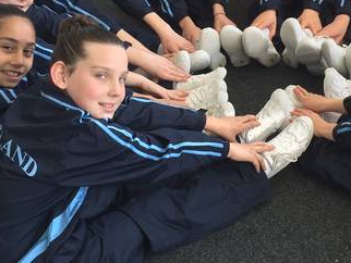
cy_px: 45
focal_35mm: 72
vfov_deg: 20.2
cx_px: 255
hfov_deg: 26.7
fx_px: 731
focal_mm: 4.15
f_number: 2.2
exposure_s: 1/120
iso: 40
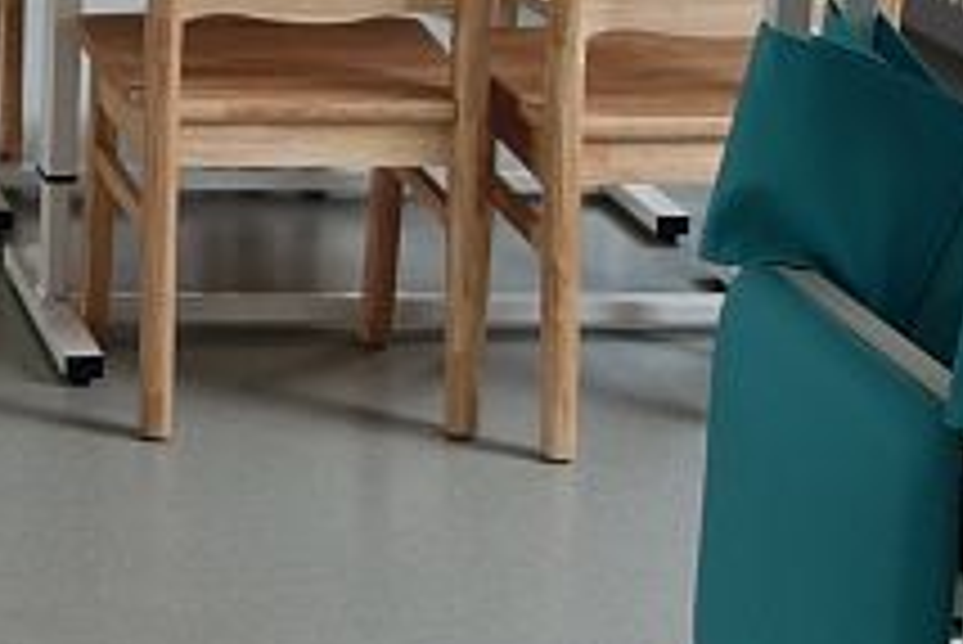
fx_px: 4202
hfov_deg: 12.7
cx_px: -266
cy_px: -81
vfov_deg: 8.7
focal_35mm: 157
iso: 125
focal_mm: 10.4
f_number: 1.8
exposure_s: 1/100
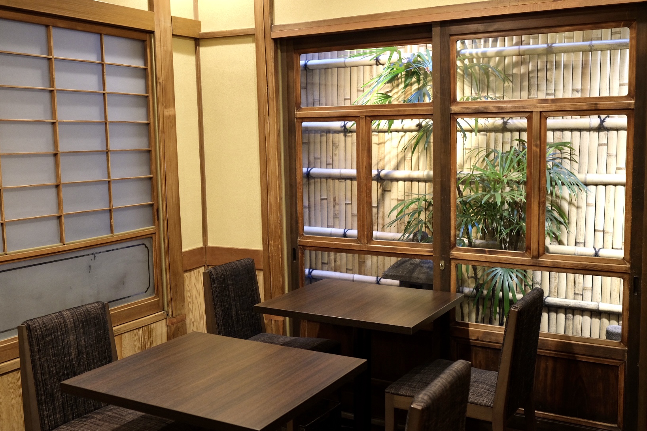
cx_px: 320
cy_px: 213
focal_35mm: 38
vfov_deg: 35.1
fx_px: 683
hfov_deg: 50.7
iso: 1250
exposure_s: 1/60
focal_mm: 23
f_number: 2.8
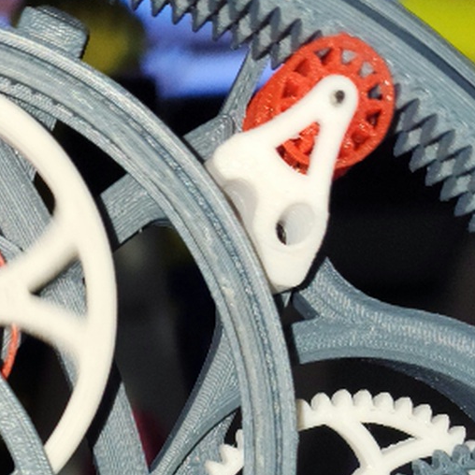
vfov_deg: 14.8
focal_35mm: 96
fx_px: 1490
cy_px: 959
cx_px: -95
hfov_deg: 17.3
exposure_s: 1/50
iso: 20
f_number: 1.8
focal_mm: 6.4
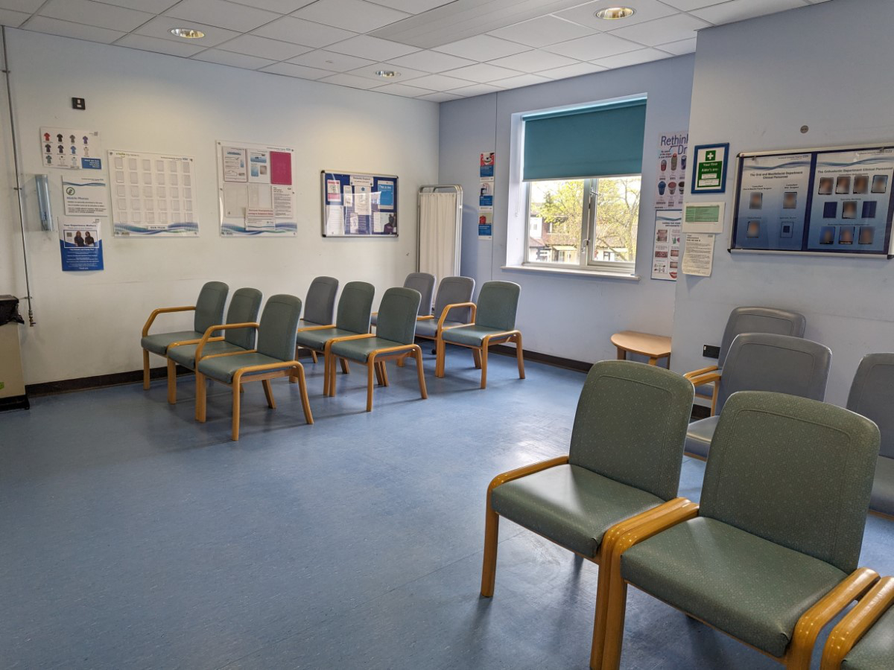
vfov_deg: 56.8
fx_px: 620
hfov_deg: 71.6
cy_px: 335
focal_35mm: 24
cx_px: 447
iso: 48
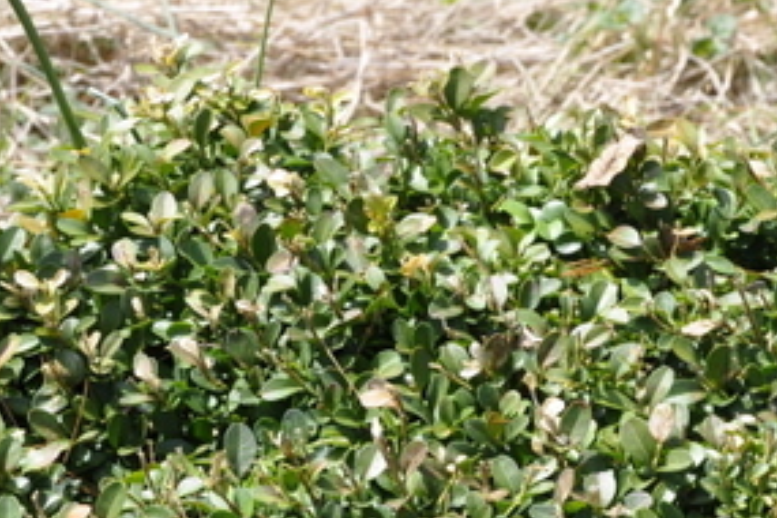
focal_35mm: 202
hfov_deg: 10.2
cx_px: 630
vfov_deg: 6.8
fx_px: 4359
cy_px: 545
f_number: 8
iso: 200
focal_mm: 48
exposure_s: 1/250
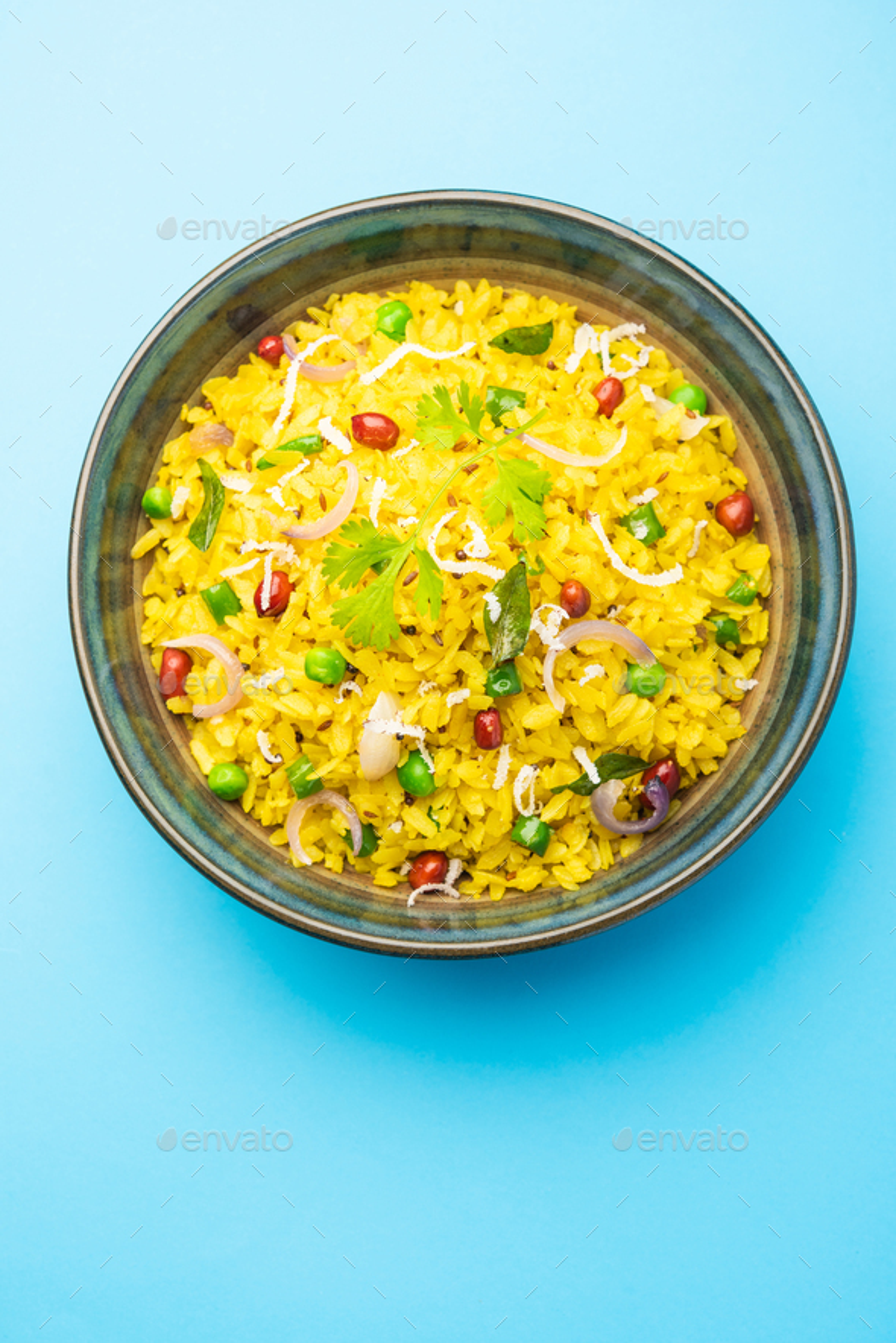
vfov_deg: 33.4
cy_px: 672
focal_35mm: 60
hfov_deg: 22.6
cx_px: 448
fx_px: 2238
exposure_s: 1/125
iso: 100
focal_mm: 60
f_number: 7.1
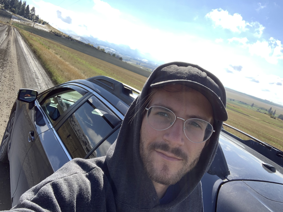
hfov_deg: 56.8
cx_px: 142
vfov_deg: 44.2
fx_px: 262
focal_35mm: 32
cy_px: 106
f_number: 2.2
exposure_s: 1/302
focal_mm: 2.87
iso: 16
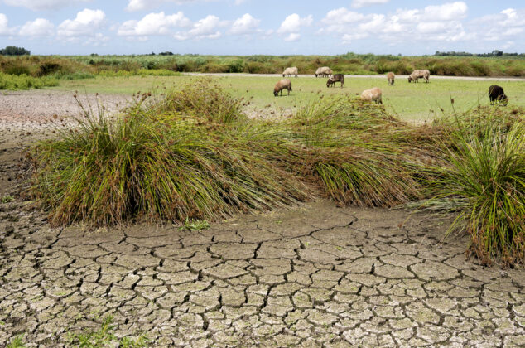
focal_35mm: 36
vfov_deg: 36.7
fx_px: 524
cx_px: 262
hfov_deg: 53.2
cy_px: 174
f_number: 10
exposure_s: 1/200
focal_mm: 24
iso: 100
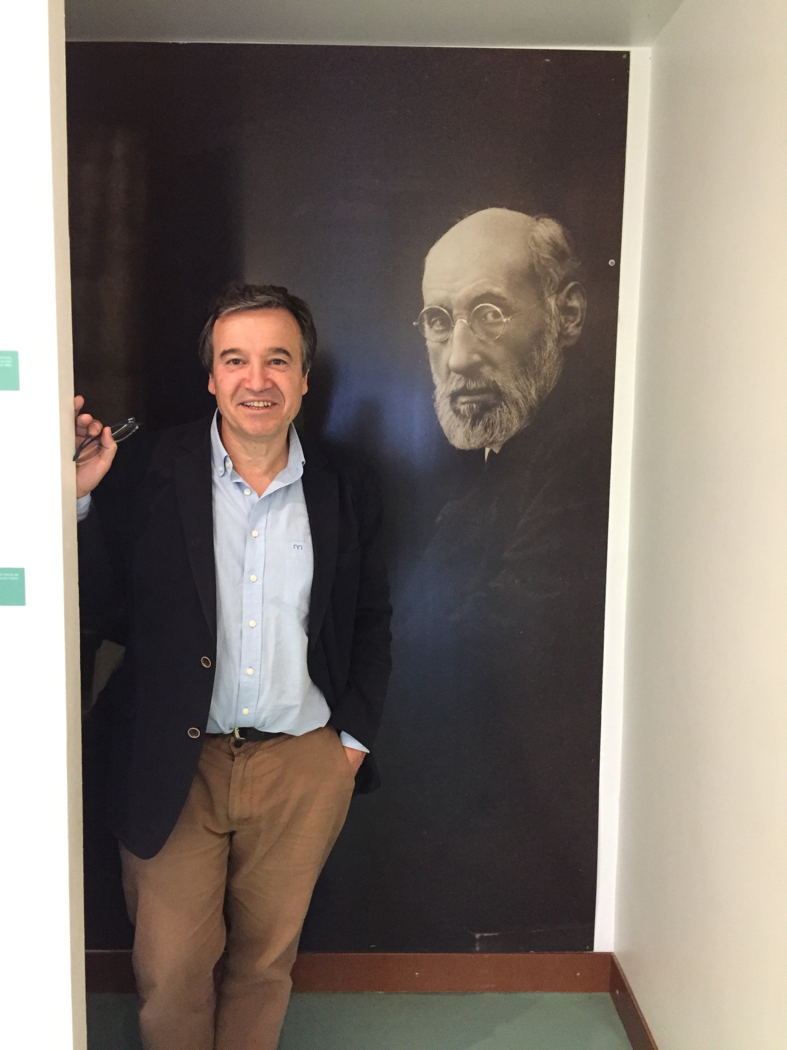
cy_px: 525
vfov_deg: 61.7
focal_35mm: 29
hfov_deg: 48.2
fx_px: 879
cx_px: 394
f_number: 2.2
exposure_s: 1/17
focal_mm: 4.15
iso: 320
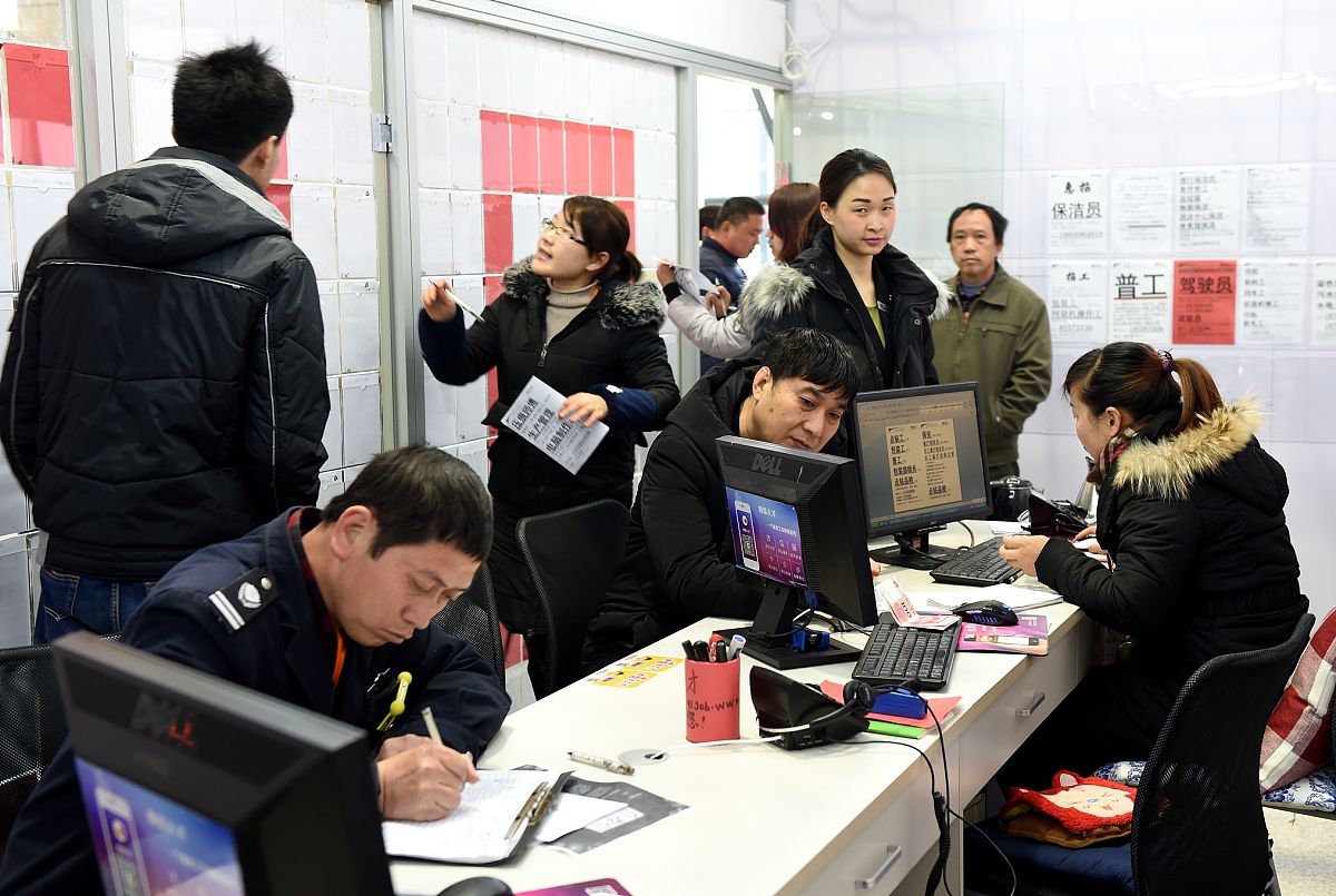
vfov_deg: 30.6
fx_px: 1636
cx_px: 668
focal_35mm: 44
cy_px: 448
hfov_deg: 44.4
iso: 1000
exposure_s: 1/40
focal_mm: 44
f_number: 4
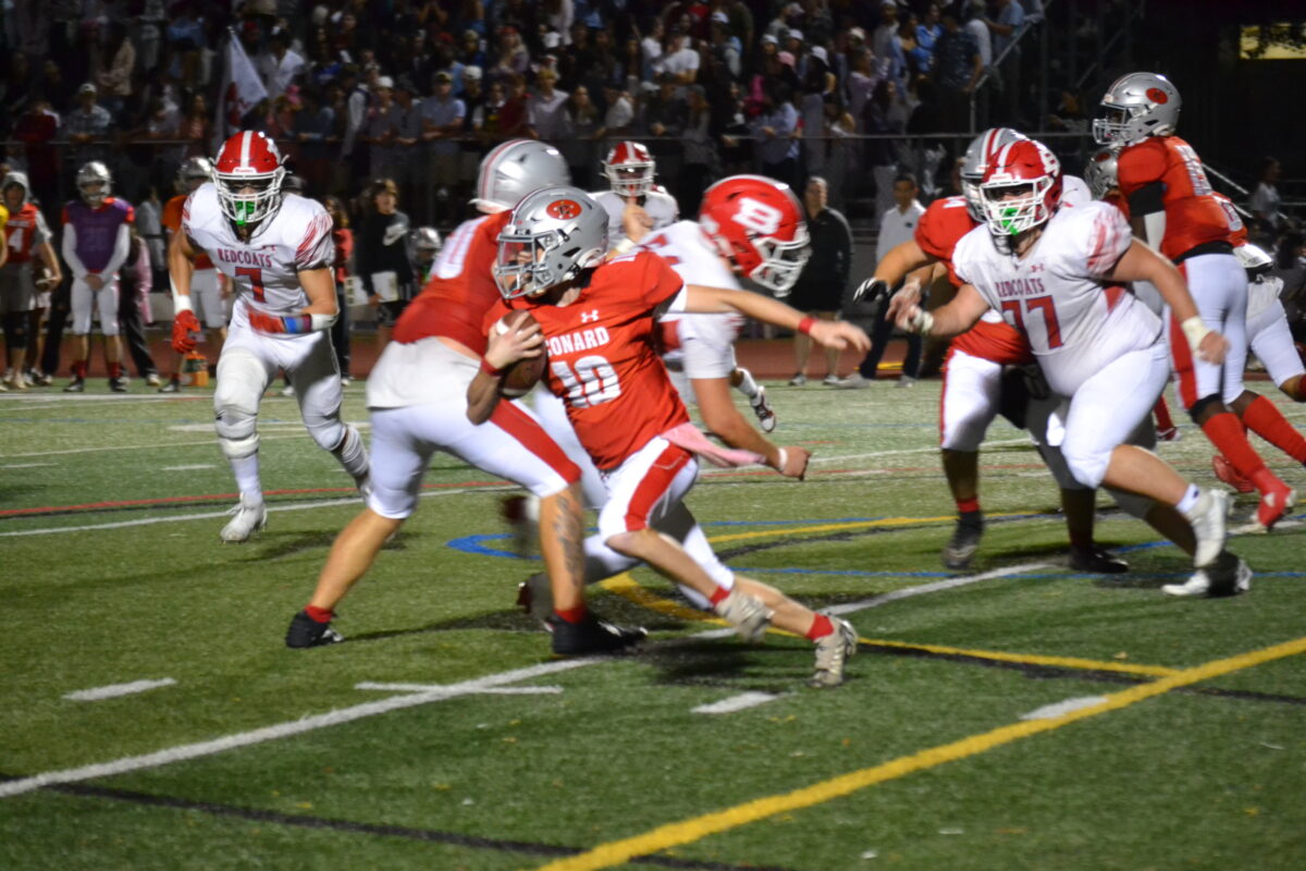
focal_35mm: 183
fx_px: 6638
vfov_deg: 7.5
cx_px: 653
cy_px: 436
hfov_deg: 11.2
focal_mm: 122
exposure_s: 1/160
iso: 3200
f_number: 4.8
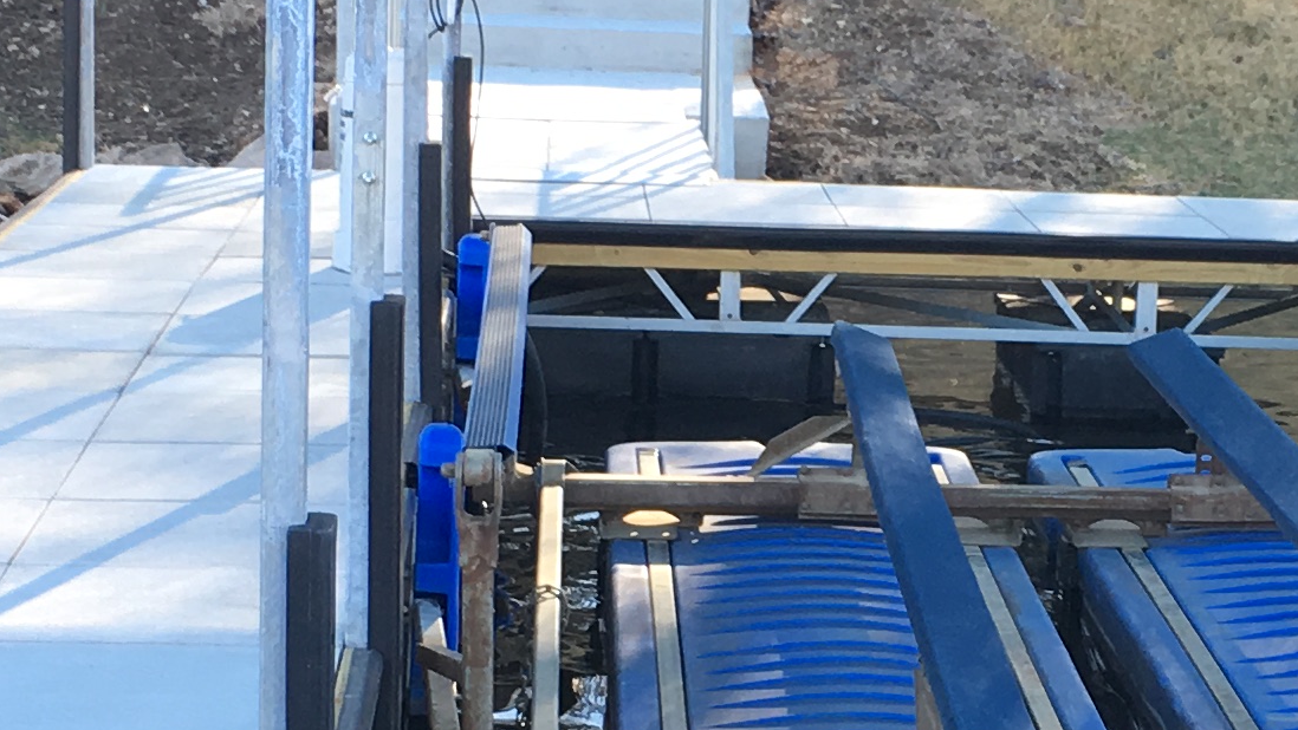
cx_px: 982
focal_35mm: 116
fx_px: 3993
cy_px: 528
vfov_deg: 10.4
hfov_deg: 18.3
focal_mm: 4.15
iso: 25
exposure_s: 1/120
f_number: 2.2
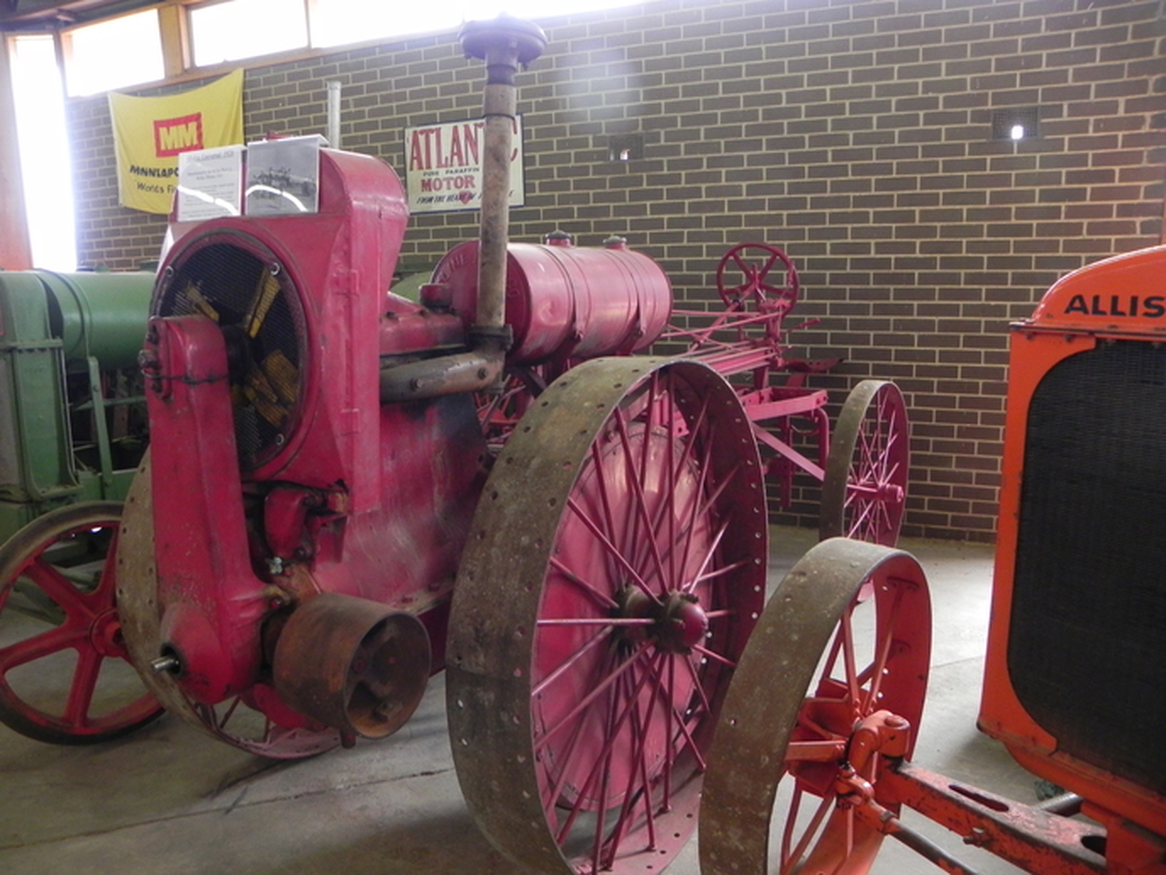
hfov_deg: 67.3
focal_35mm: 26
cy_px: 438
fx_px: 876
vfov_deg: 53.1
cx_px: 583
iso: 400
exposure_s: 1/28.1
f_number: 3.5
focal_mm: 4.6
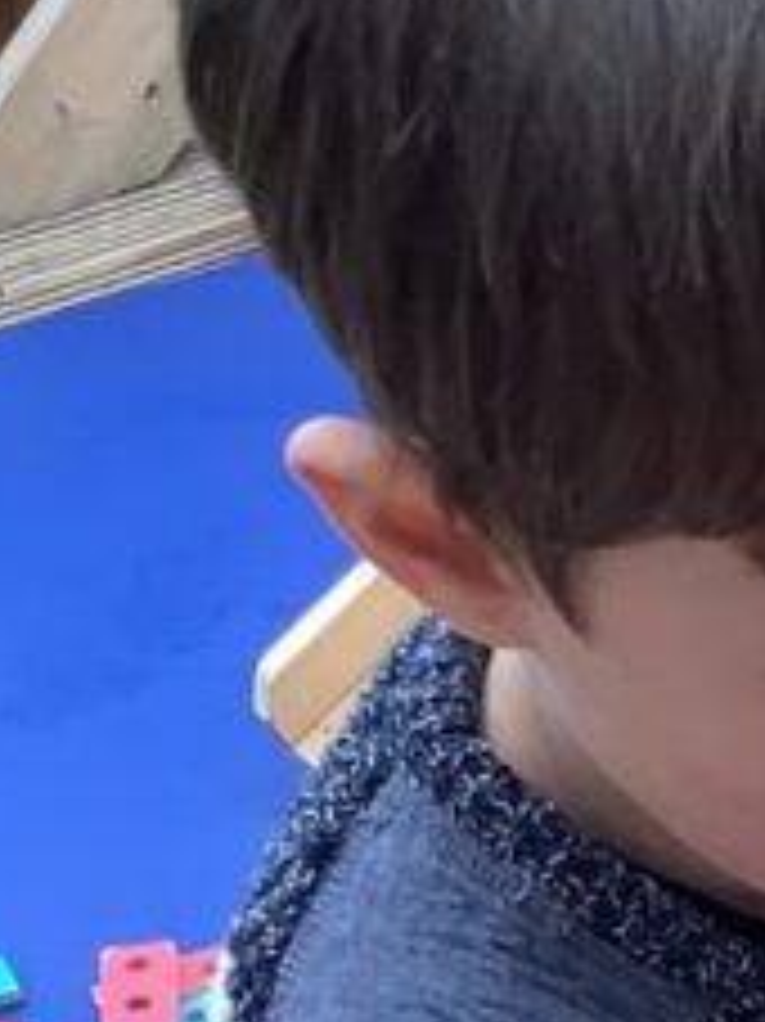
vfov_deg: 13.4
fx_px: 4129
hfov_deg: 9.9
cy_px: 1481
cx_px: 1458
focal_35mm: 140
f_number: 2.4
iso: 80
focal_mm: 3.3
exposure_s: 1/50
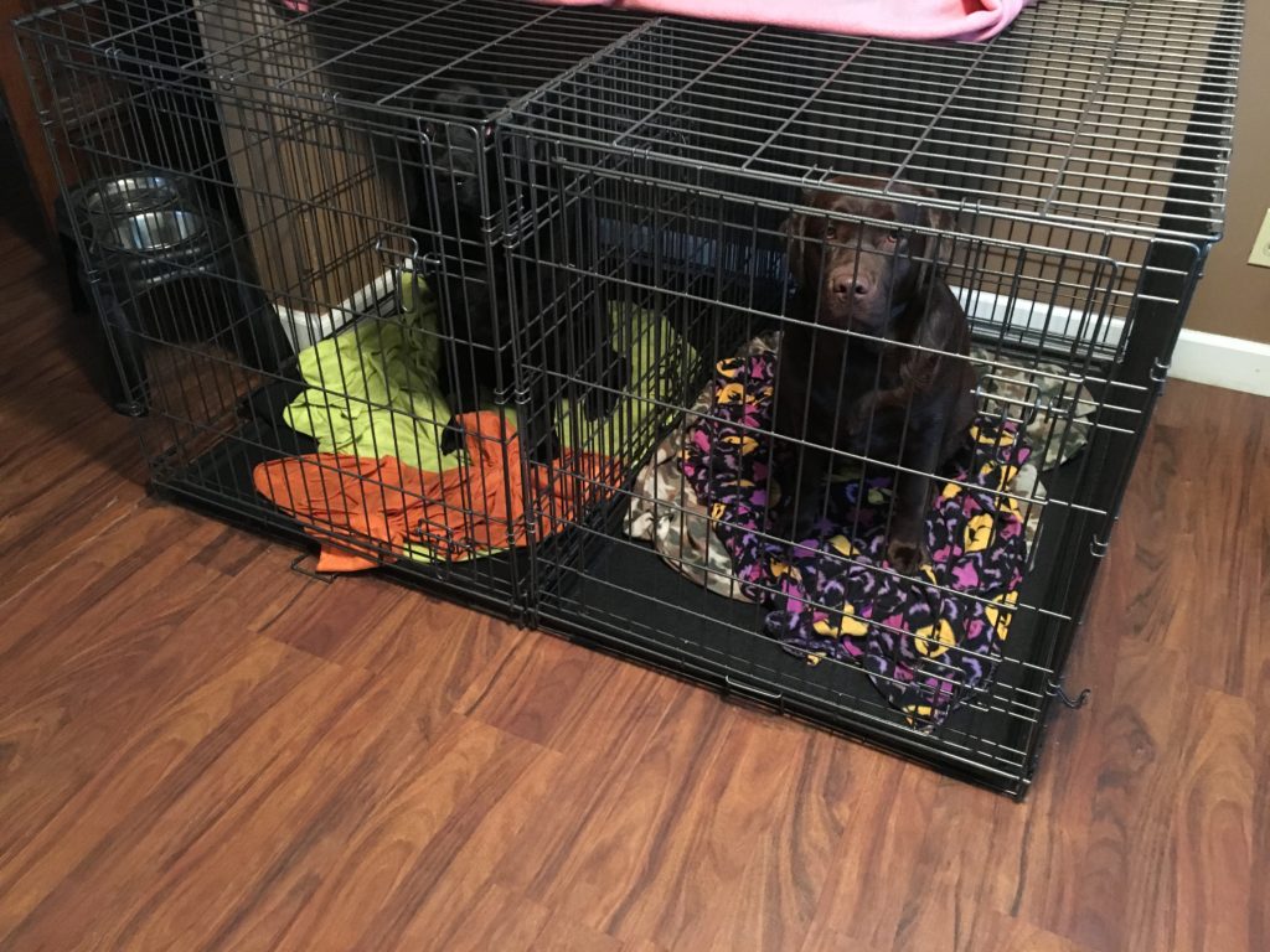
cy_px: 476
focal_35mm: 29
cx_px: 635
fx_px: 1064
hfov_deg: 61.7
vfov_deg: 48.2
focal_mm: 4.15
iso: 500
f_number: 2.2
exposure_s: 1/15
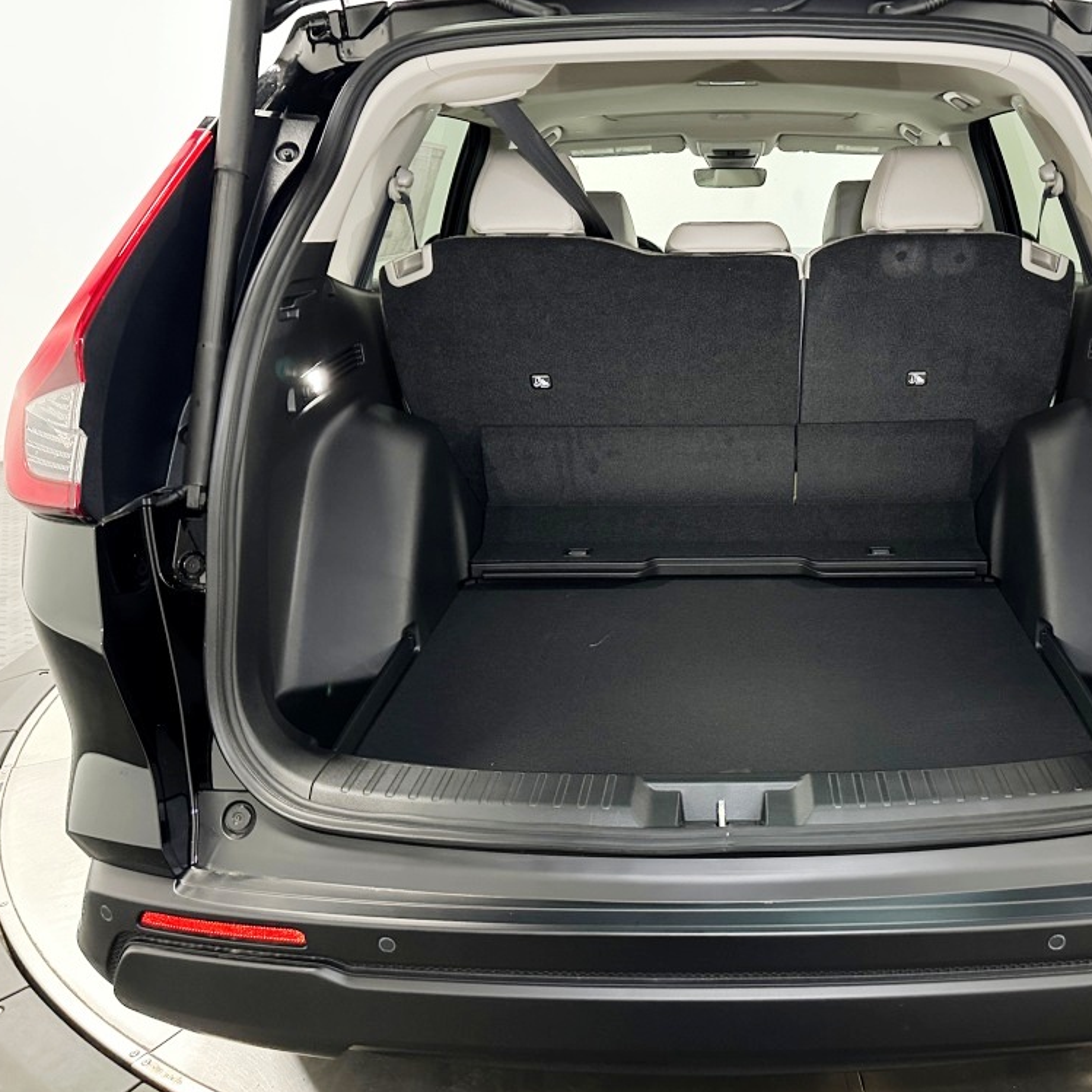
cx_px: 728
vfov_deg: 55.6
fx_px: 1035
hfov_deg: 54.5
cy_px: 537
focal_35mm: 29
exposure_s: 1/30
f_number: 1.78
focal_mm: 6.86
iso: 1000
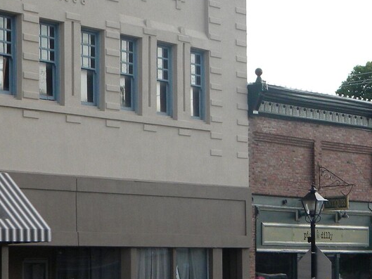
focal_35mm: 152
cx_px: 307
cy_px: 194
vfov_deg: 9.8
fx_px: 1634
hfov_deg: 12.9
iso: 150
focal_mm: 12.2
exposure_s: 1/561
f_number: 4.3
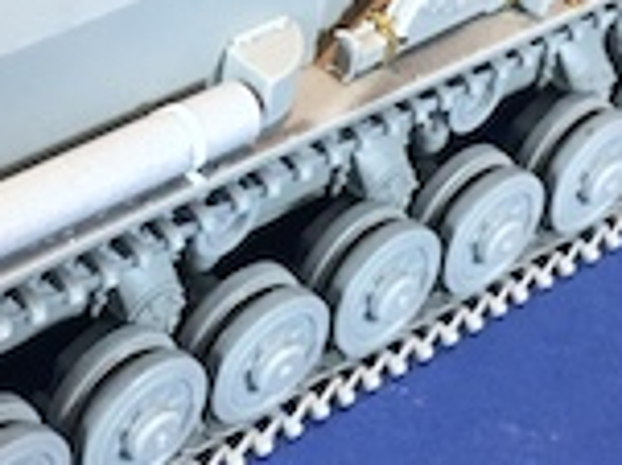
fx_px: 2244
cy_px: -103
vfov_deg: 11.6
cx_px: 128
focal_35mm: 125
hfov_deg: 15.7
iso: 50
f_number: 2.2
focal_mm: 4.15
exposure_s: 1/33
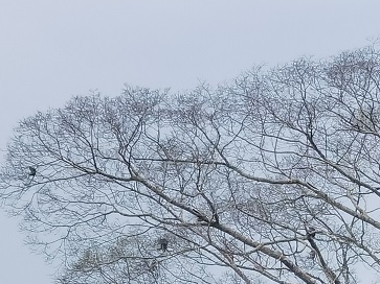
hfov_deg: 3.5
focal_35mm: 564
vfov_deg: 2.6
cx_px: 393
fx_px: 6189
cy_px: 261
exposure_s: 1/120
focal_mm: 14.46
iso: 80
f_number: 3.4
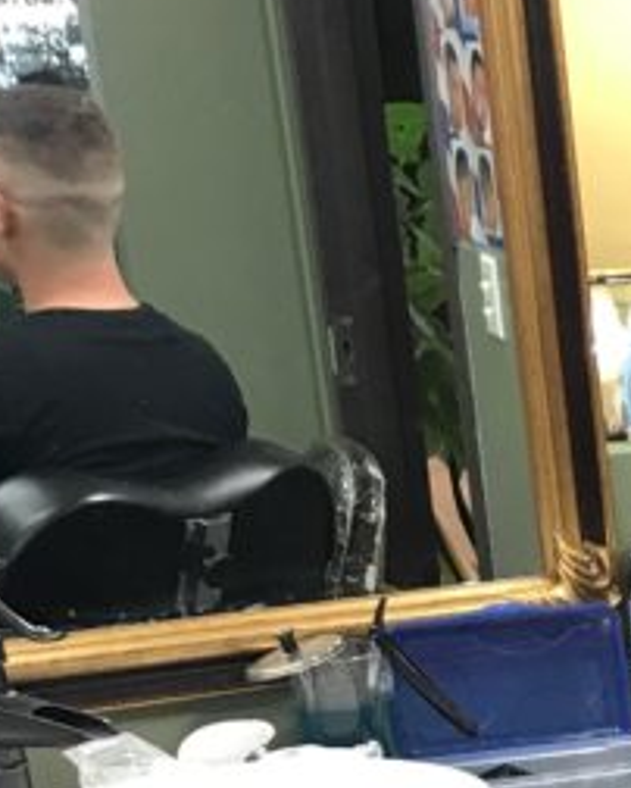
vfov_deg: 16.3
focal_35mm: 111
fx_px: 2588
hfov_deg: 12.6
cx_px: 1153
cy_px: 1051
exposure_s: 1/20
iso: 40
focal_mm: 3.99
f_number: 1.8
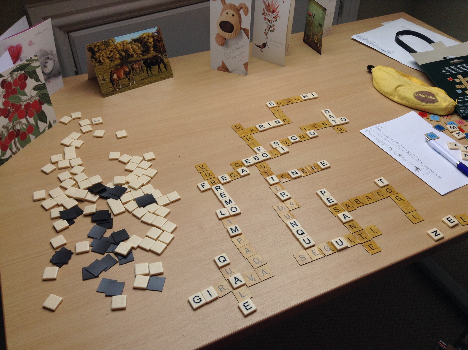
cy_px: 175
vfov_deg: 42.8
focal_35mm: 33
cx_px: 234
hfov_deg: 55.4
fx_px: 445
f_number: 2.4
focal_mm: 3.3
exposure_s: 1/253
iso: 32
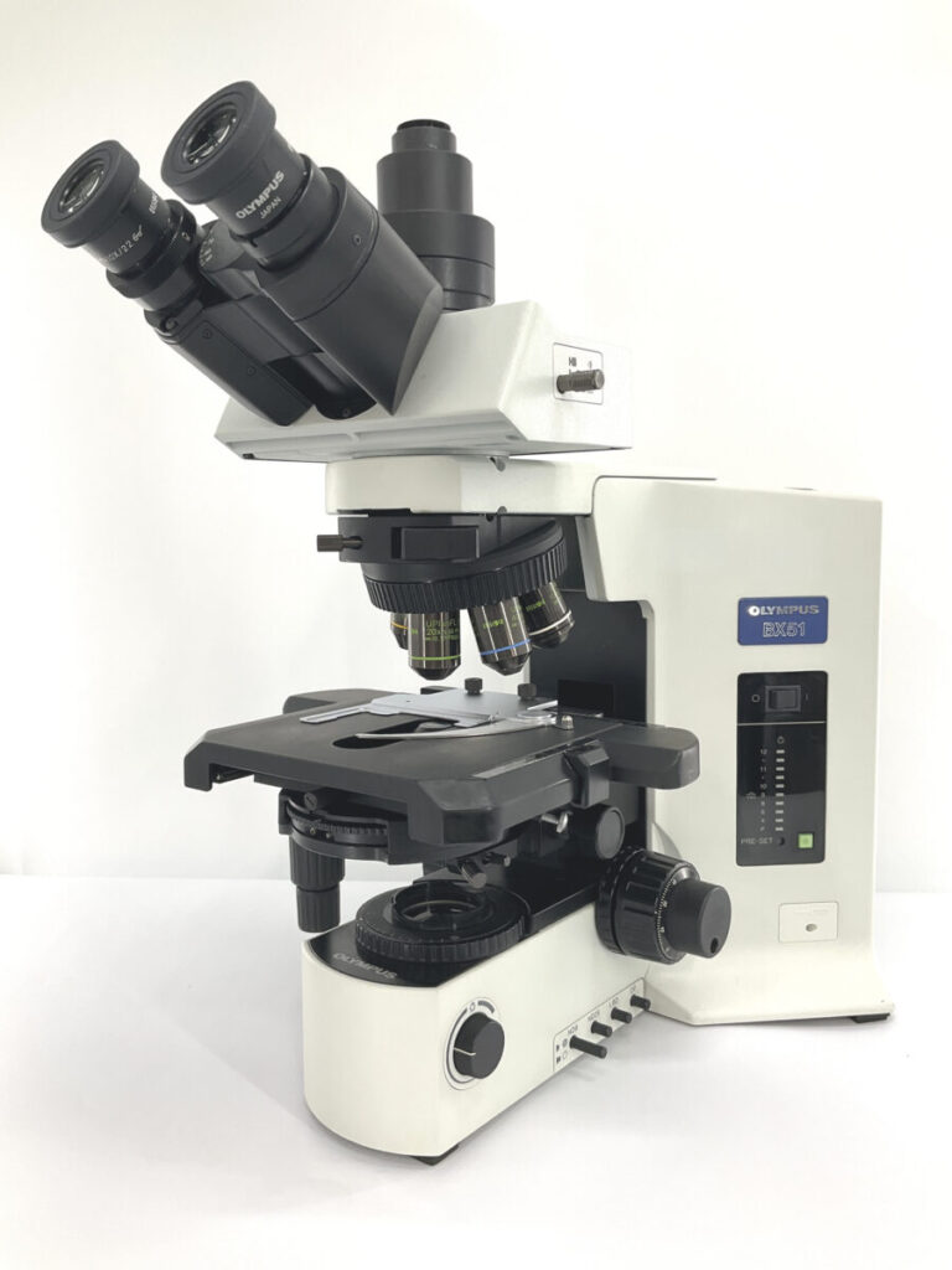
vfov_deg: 61.7
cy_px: 635
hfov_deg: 48.2
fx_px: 1063
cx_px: 476
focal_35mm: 29
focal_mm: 3
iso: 32
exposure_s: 1/100
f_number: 1.8
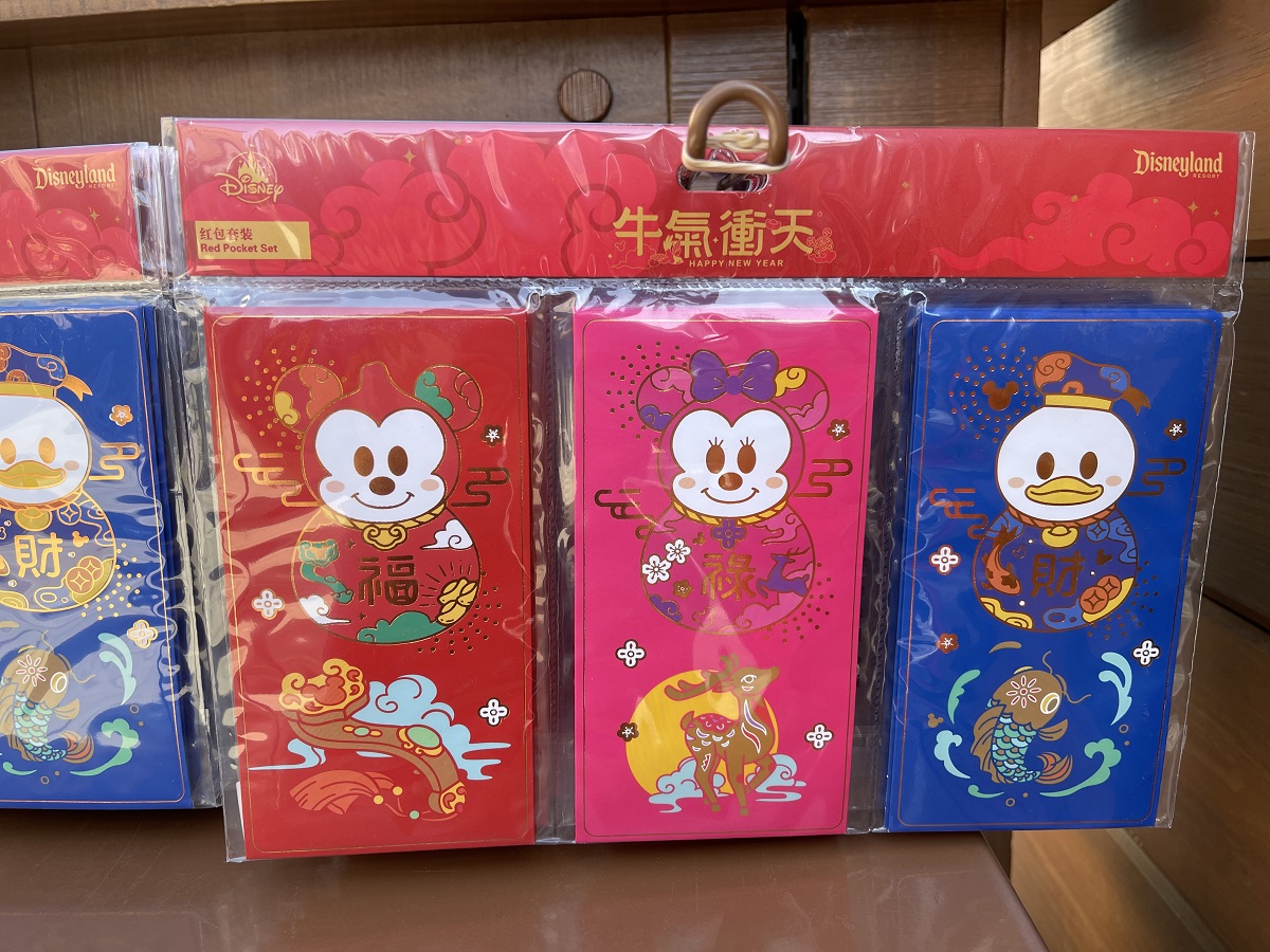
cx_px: 635
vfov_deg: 53.1
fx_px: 954
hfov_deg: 67.3
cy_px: 476
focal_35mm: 26
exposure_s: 1/148
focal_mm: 5.1
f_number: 1.6
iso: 32
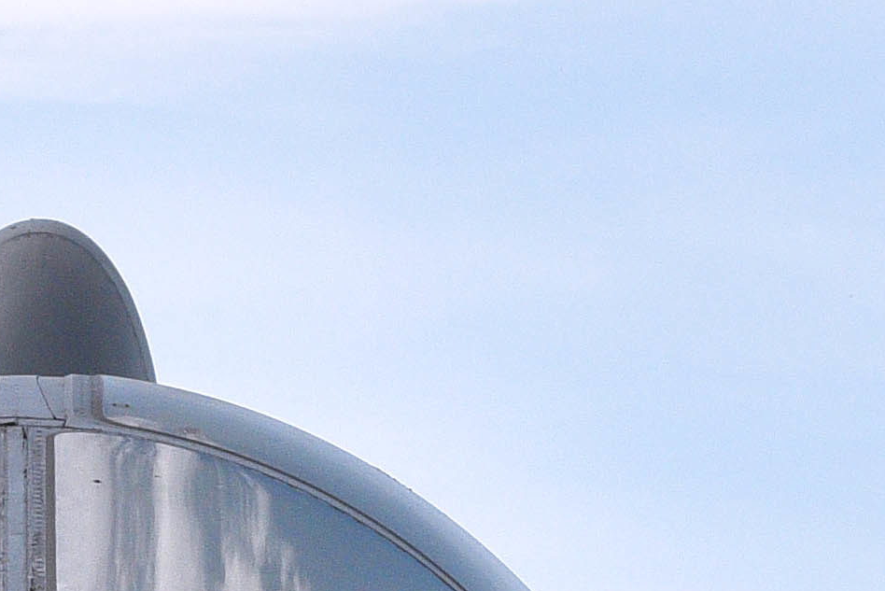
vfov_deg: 2.1
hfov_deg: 3.1
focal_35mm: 666
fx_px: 16379
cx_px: -10
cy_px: 1620
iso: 2000
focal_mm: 105
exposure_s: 1/1000
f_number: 16
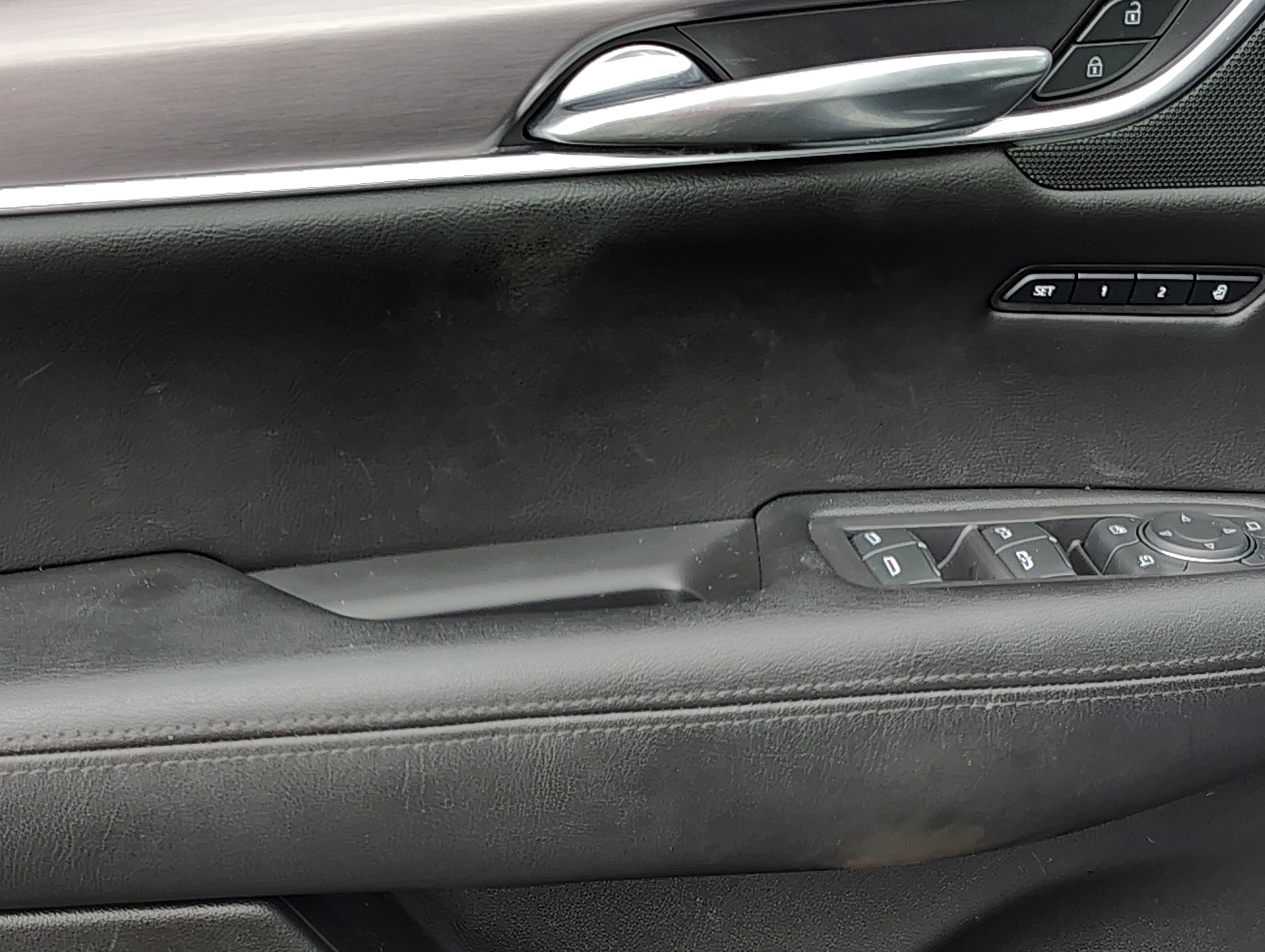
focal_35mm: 75
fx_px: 2744
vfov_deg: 19.4
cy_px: 834
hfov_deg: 25.9
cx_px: 536
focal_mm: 5.56
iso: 154
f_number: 1.8
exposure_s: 1/120
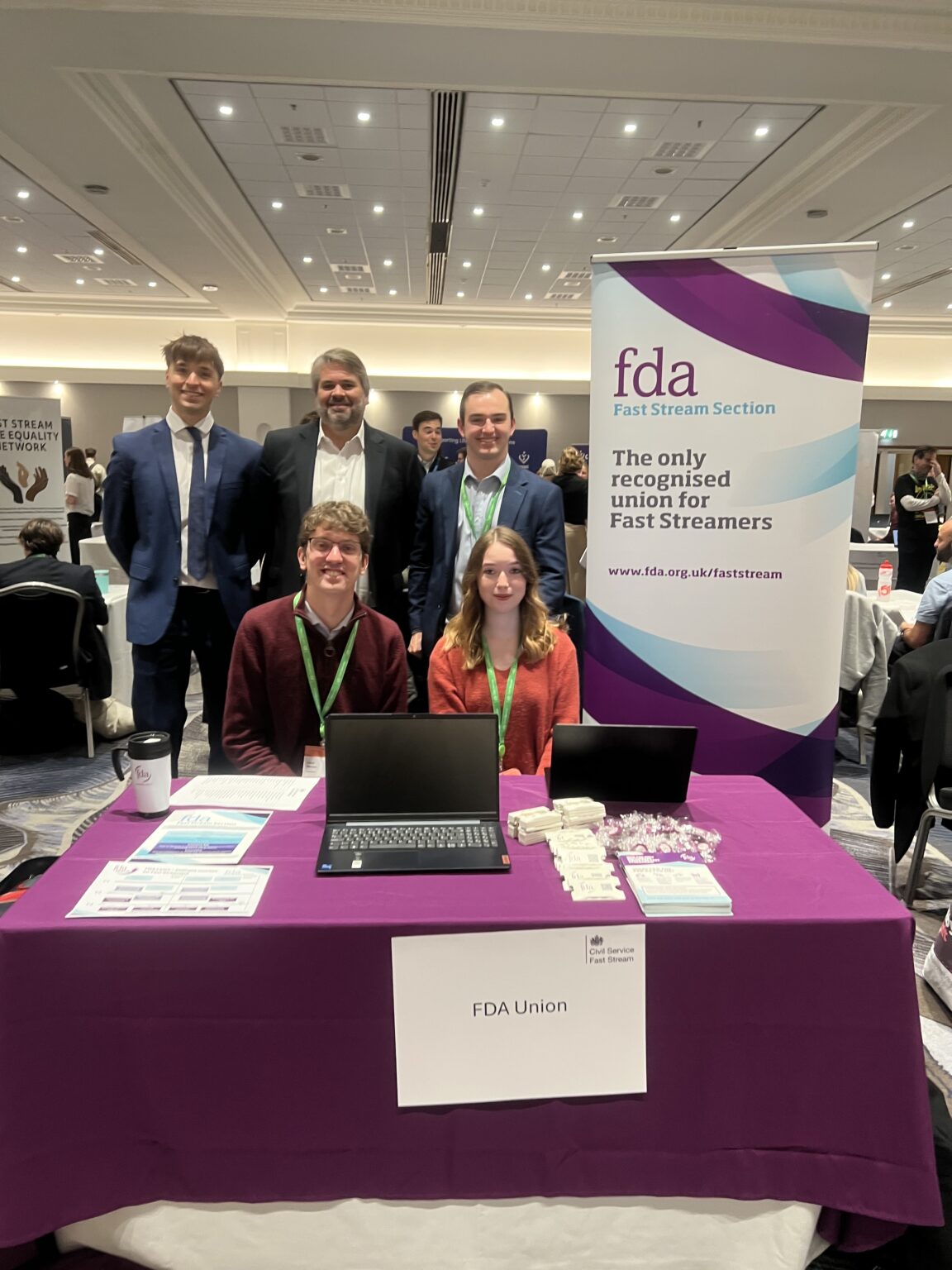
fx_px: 953
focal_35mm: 26
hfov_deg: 53.1
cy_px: 635
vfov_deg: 67.3
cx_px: 476
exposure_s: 1/50
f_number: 1.5
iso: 125
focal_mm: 5.7
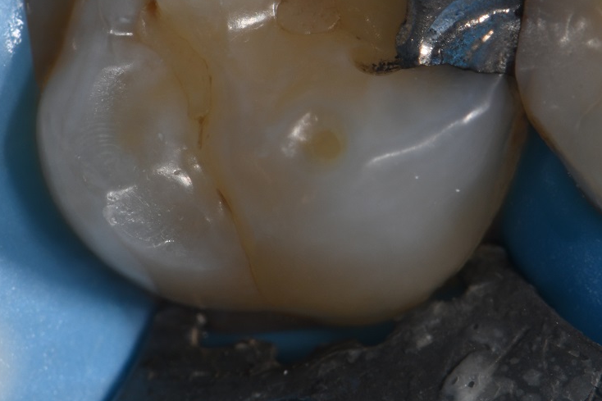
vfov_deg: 4.7
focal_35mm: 289
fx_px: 4831
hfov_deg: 7.1
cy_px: 43
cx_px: 327
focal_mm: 105
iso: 200
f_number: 32
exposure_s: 1/160
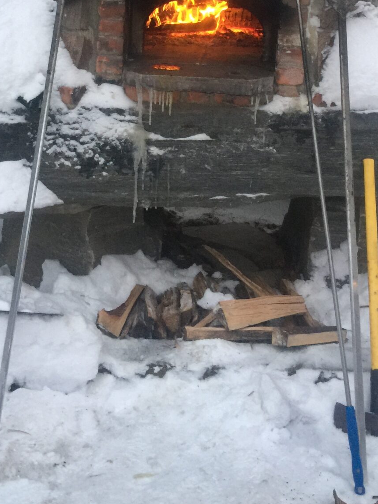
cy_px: 75
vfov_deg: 35.2
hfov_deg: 28.0
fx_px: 757
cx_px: 166
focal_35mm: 52
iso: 64
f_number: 2.2
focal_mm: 4.15
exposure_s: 1/15
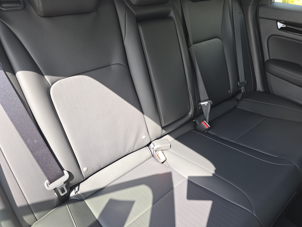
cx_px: 151
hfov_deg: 73.9
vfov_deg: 58.9
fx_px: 201
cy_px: 114
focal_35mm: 23
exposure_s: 1/180
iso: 50
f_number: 1.7
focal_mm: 6.3
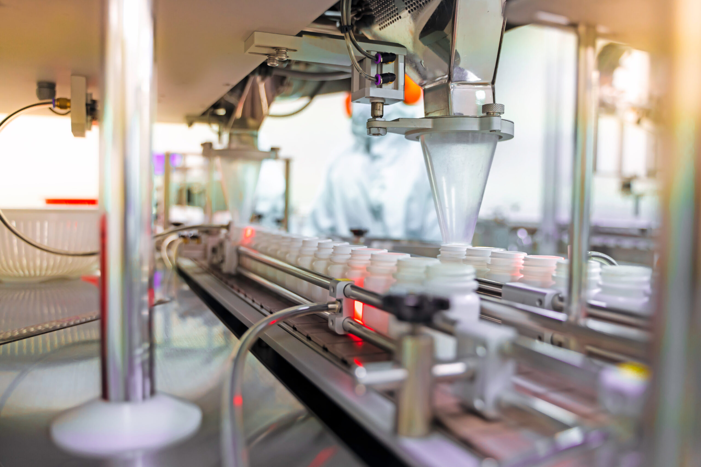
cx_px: 350
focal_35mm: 30
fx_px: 584
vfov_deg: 43.6
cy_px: 234
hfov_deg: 61.9
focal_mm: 30
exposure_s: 1/80
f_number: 2.8
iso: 1000
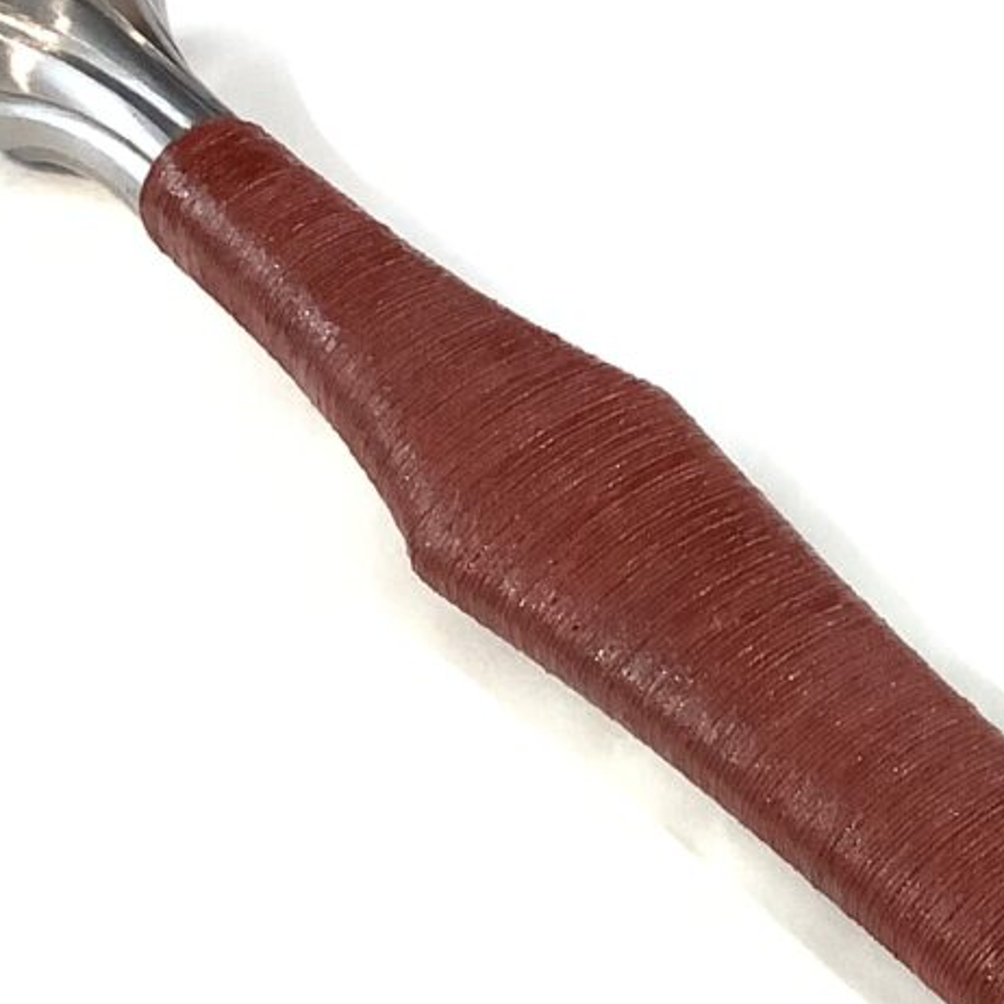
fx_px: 2986
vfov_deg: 18.5
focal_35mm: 91
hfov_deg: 18.3
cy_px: 1030
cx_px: 1141
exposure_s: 1/60
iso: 250
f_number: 2.4
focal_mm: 3.3
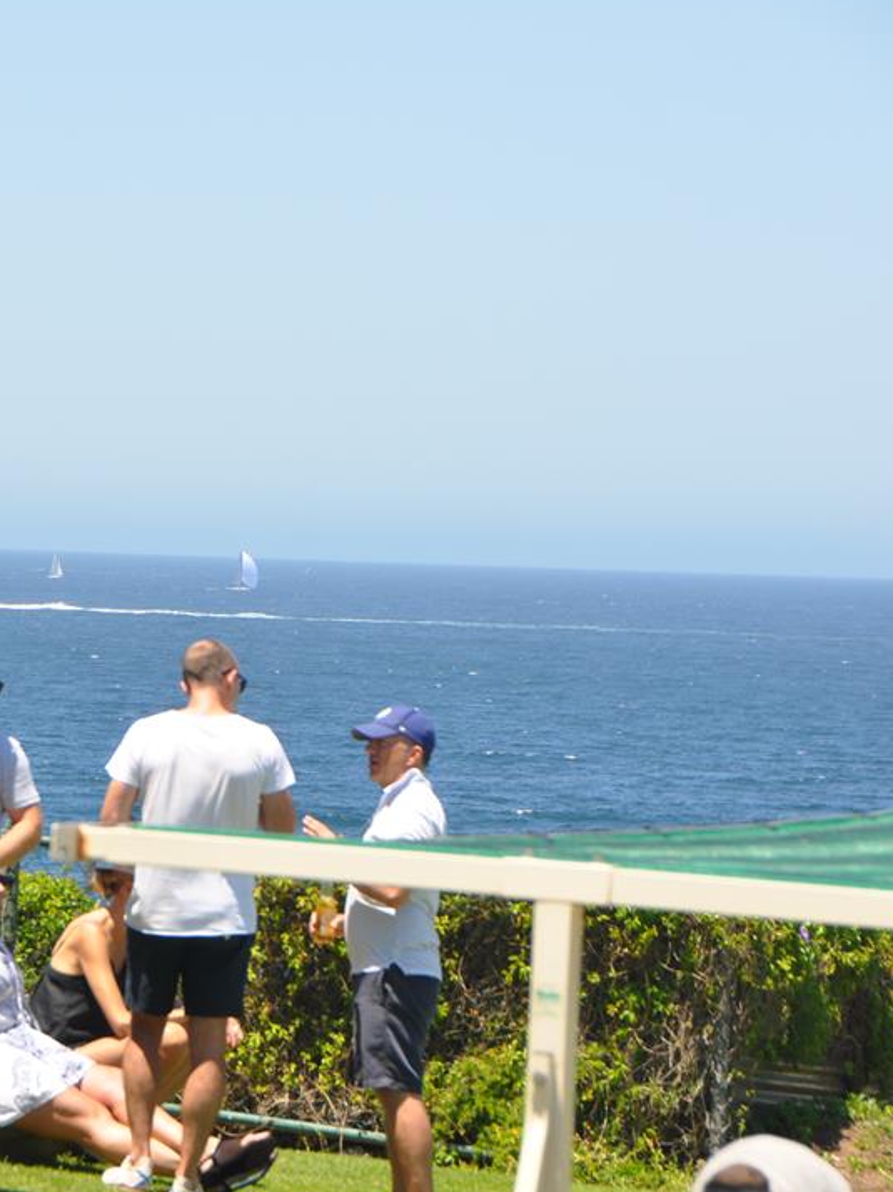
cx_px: 82
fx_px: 7228
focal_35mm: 210
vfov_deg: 9.4
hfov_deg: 7.1
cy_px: 621
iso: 200
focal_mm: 90
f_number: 9
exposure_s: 1/320
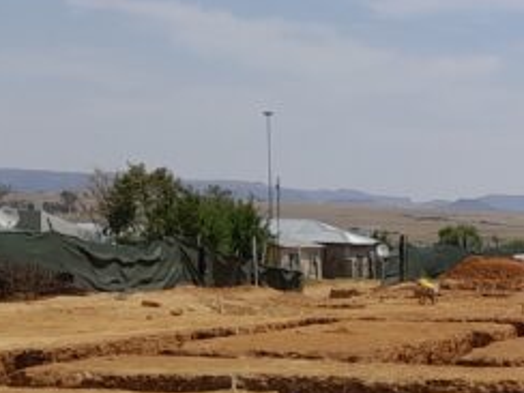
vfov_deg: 13.3
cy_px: 460
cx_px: 1022
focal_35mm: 109
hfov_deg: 15.0
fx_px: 1650
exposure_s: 1/1008
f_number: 1.8
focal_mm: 3.98
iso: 40
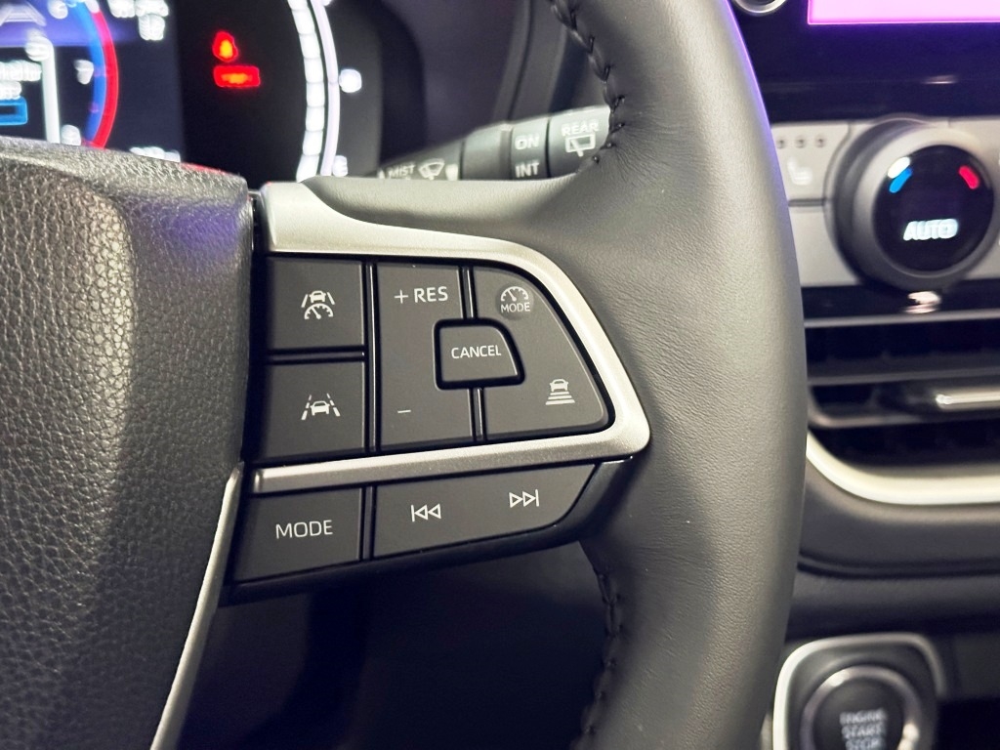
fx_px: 1387
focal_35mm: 48
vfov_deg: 30.3
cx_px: 500
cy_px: 375
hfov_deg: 39.7
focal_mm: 6.86
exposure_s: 1/30
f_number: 1.78
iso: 640
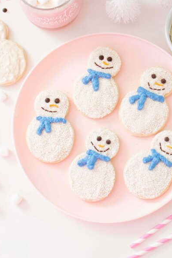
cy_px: 67
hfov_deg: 17.0
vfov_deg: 25.2
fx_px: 571
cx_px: 125
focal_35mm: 80
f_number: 4
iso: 200
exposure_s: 1/50
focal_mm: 35
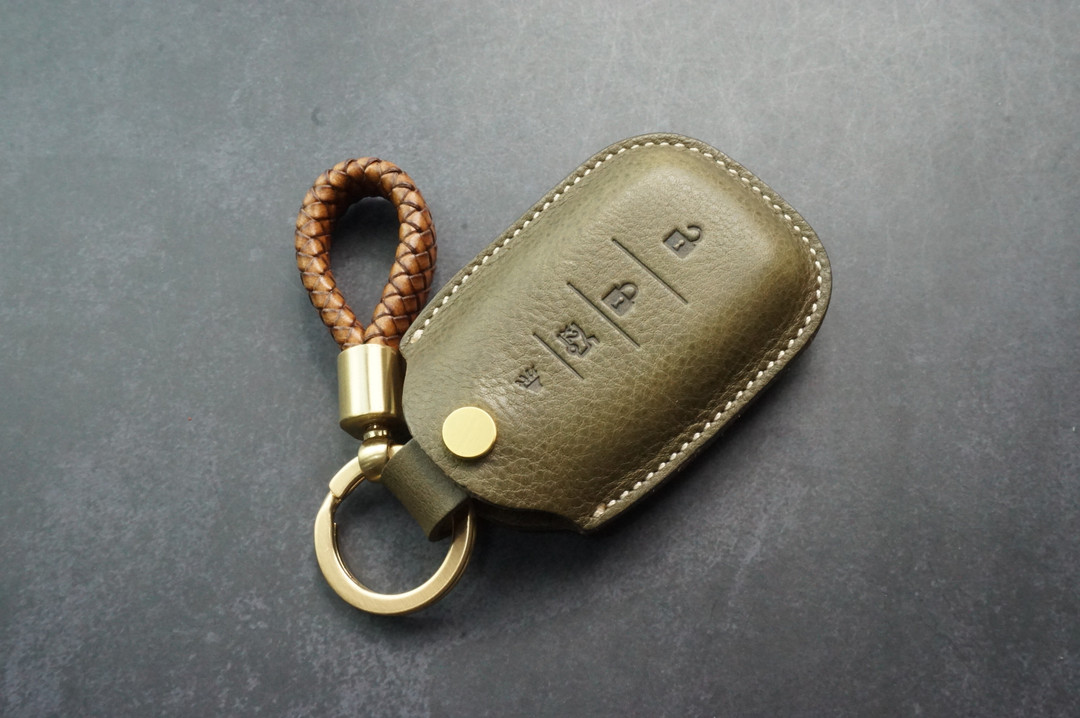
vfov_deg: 36.8
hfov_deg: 53.2
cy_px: 359
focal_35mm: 36
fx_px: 1079
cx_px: 540
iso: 3200
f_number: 20
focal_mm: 24
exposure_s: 1/80
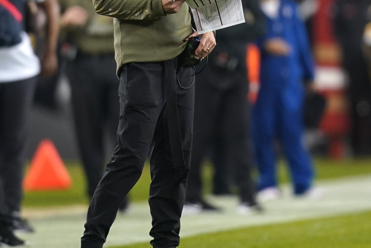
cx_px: 165
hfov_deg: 1.7
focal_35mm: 1244
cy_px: 69
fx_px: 12821
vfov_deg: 1.1
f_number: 2.8
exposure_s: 1/2000
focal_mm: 400
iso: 2000
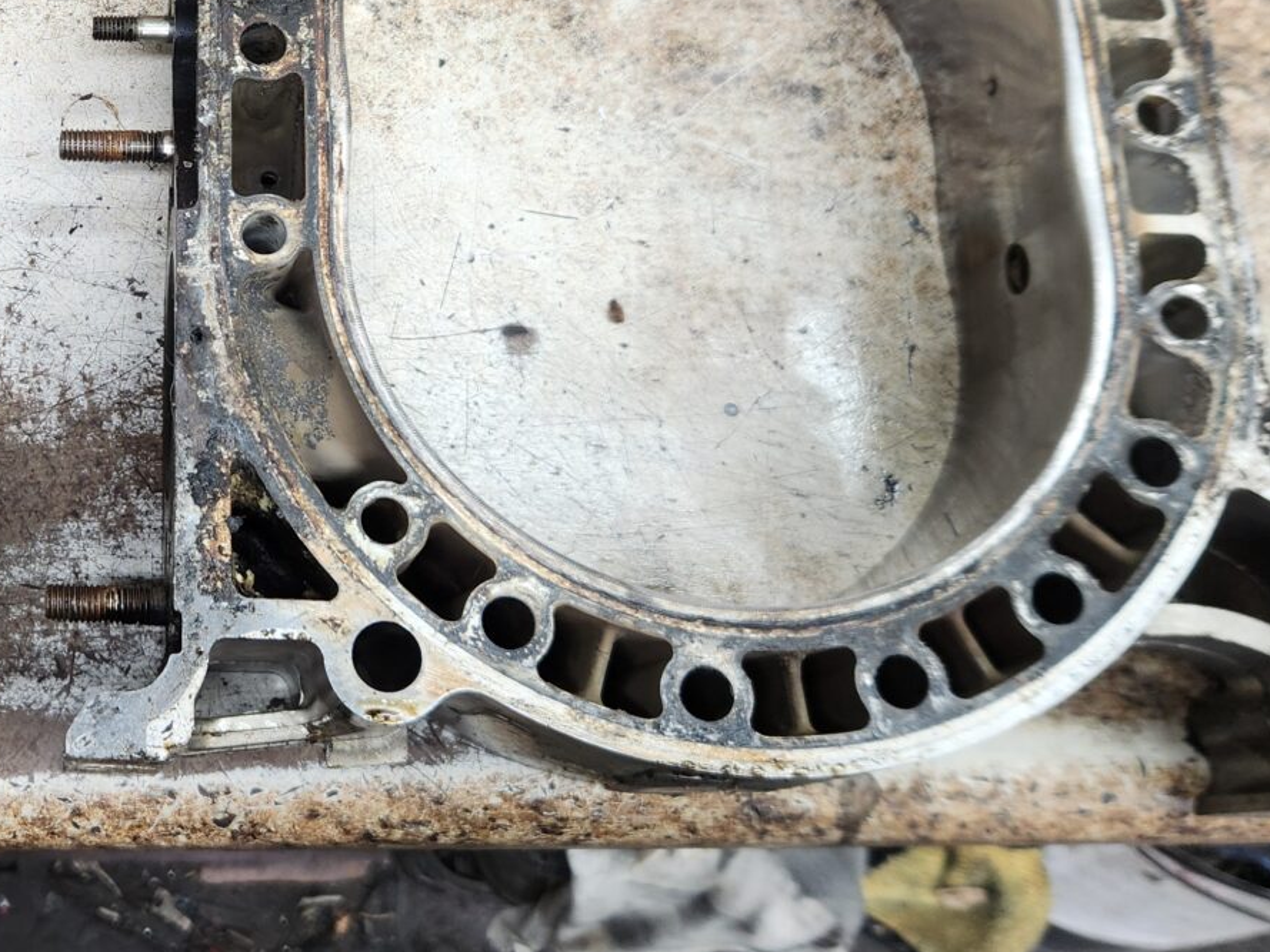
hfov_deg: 33.8
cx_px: 73
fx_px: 1945
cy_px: 176
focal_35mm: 53
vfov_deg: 26.9
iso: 80
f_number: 1.8
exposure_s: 1/120
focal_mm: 5.4
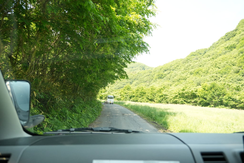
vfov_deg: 47.9
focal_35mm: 27
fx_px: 183
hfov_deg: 67.4
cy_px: 82
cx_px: 122
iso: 800
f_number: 4
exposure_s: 1/800
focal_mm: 18
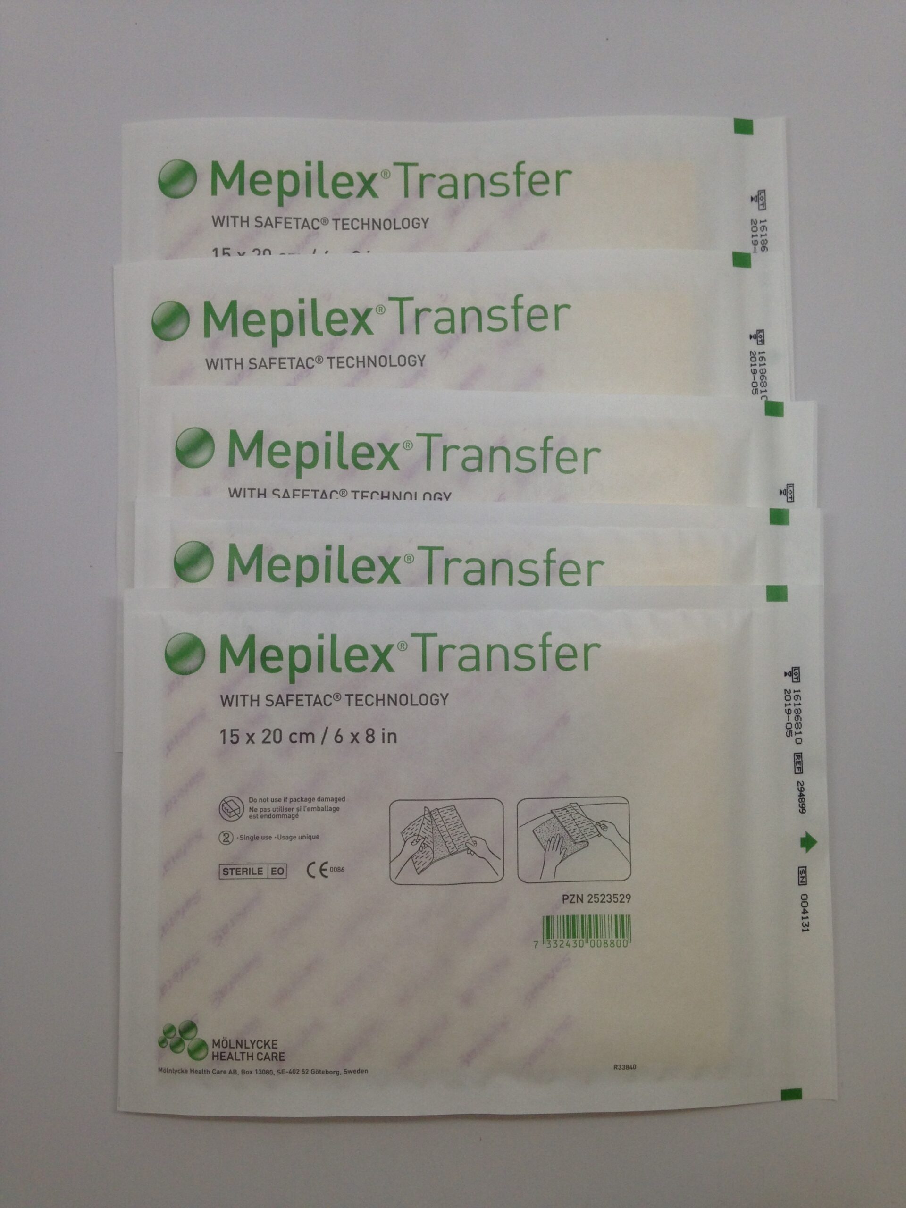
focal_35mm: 33
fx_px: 1152
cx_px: 453
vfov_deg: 55.4
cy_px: 604
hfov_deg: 42.9
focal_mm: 4.12
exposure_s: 1/120
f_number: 2.4
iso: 64
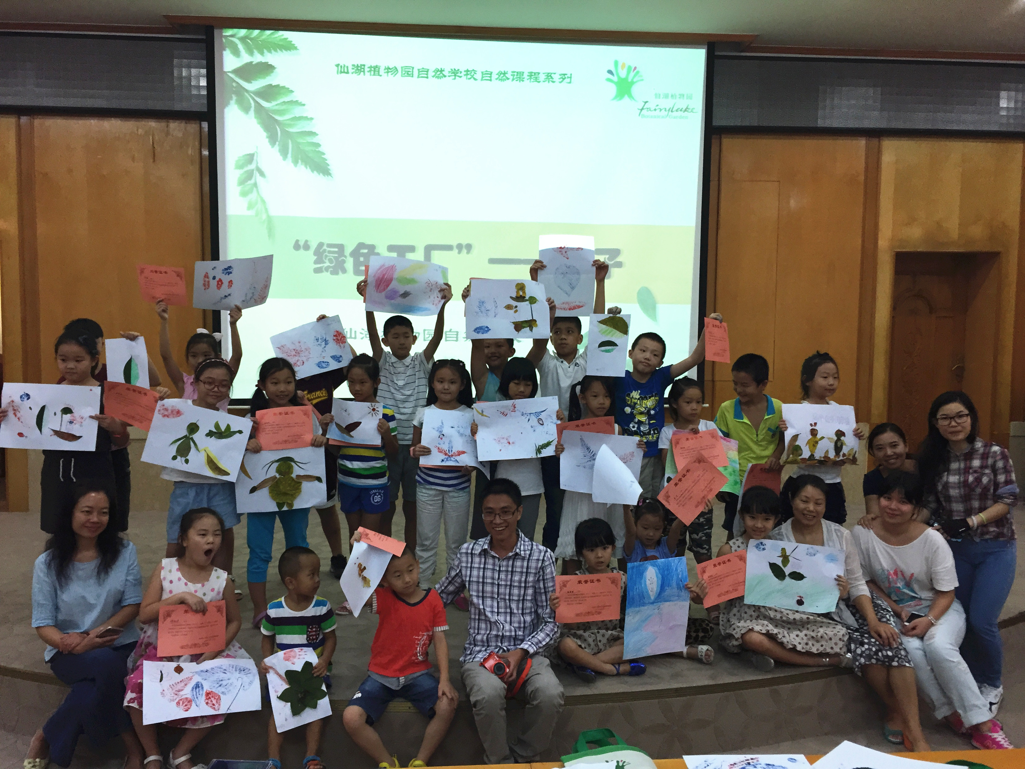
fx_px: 859
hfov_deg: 61.7
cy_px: 384
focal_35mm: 29
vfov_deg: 48.2
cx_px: 512
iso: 50
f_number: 2.2
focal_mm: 4.15
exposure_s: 1/33
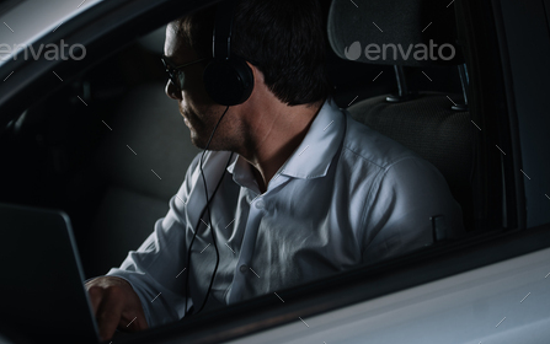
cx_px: 212
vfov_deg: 10.8
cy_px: 109
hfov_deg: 17.2
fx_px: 1815
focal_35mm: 121
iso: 160
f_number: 2.8
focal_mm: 90
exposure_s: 1/200
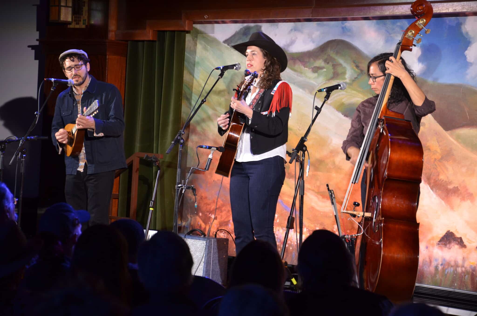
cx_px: 238
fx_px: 1785
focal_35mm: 135
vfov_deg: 10.1
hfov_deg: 15.2
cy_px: 158
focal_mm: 90
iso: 800
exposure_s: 1/30
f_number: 5.6
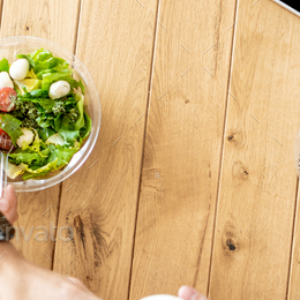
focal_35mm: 101
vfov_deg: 17.1
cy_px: 224
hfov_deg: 17.2
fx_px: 990
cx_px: 192
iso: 200
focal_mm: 35
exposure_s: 1/160
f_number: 2.2
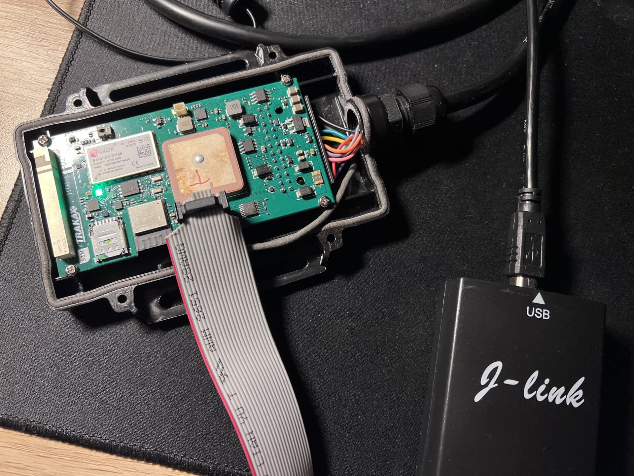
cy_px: 238
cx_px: 317
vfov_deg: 53.1
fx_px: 476
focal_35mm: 26
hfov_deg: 67.3
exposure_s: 1/115
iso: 125
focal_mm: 5.7
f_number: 1.5
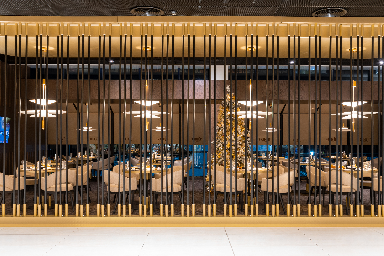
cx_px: 192
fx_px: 395
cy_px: 128
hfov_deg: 51.9
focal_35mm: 37
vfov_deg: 35.9
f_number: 11
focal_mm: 25
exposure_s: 2
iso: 100
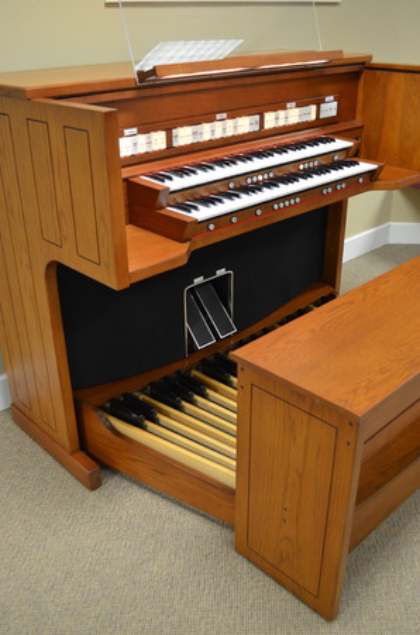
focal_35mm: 33
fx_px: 580
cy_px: 318
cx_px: 210
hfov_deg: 39.8
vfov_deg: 57.3
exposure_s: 1/30
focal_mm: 22
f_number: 4
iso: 1000
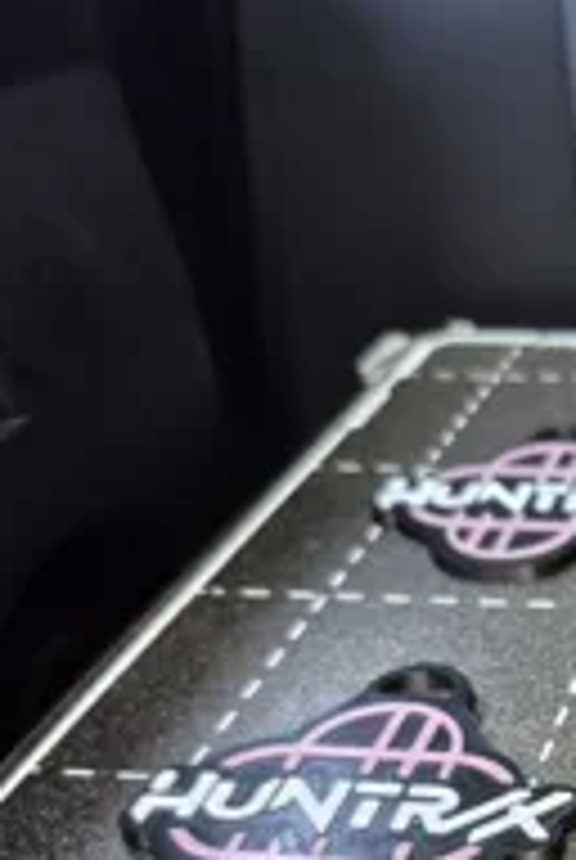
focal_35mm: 50
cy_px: 671
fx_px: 1196
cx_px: 752
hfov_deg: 23.8
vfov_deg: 38.3
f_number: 1.8
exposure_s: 1/60
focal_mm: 5.4
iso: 500
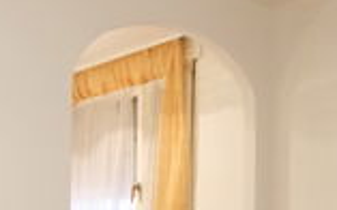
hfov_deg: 27.5
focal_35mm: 73
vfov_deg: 17.0
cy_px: 255
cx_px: 283
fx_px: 670
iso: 5000
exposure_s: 1/100
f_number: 4
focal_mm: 10
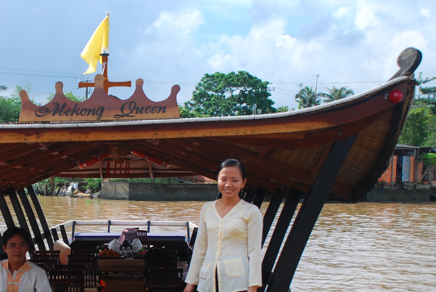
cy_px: 230
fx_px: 934
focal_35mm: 77
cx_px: 84
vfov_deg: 17.7
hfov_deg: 25.8
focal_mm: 28
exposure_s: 1/320
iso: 100
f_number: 4
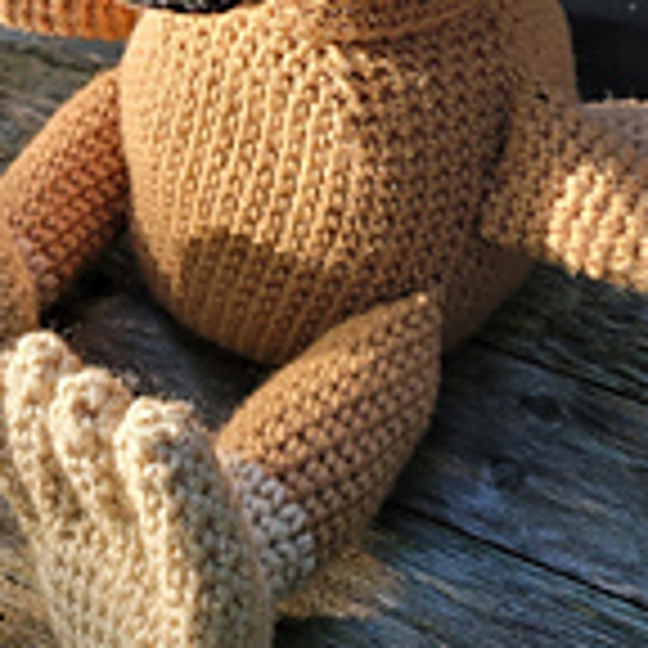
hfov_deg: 21.7
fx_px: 1694
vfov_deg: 19.1
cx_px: 335
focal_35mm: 80
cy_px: -315
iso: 64
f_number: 1.8
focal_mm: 5.4
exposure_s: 1/120
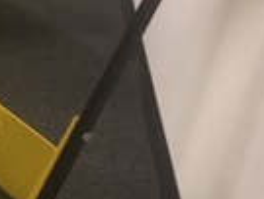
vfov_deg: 10.8
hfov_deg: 11.9
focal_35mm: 137
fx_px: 1048
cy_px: 154
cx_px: -350
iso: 100
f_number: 2.2
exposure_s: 1/30
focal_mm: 4.15
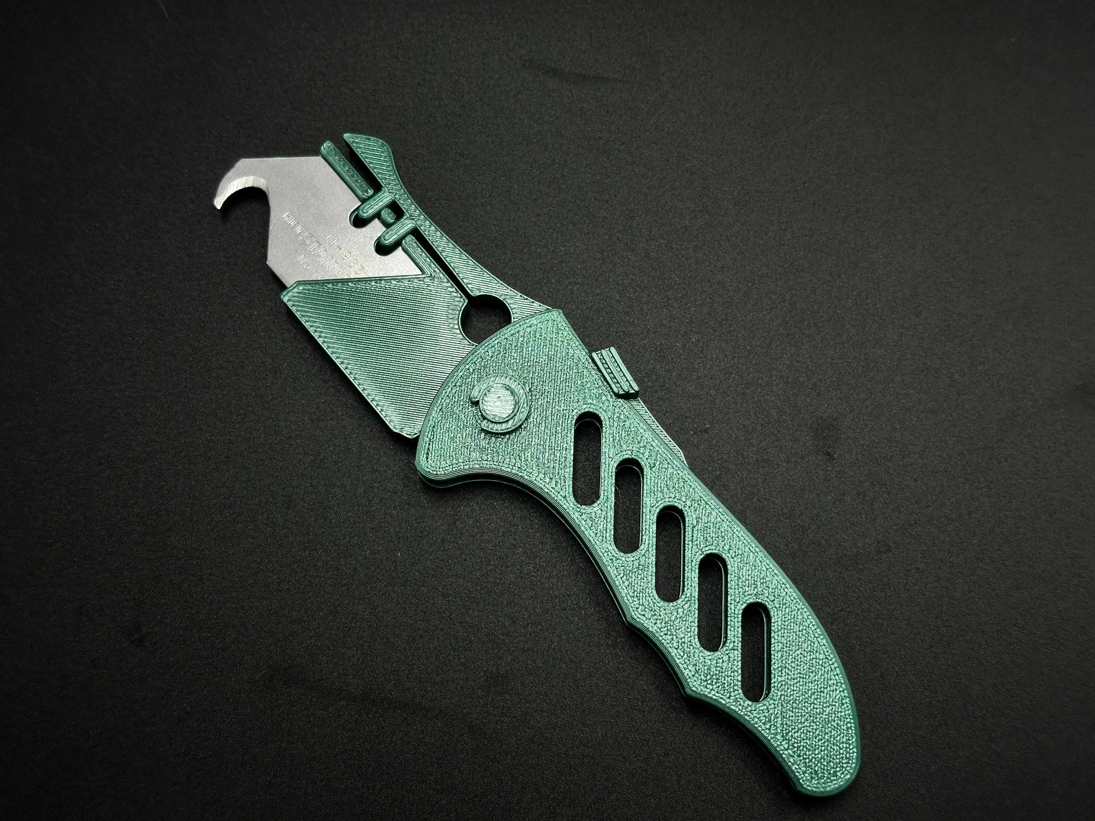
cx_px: 548
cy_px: 410
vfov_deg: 30.3
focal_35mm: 48
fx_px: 1518
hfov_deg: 39.7
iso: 64
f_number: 1.78
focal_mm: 6.86
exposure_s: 1/320
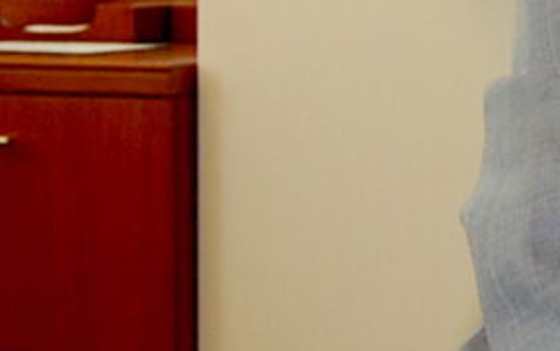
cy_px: 2
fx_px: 2994
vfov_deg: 6.7
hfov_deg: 10.5
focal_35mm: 196
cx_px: 638
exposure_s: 1/60
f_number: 3.5
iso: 400
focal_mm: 18
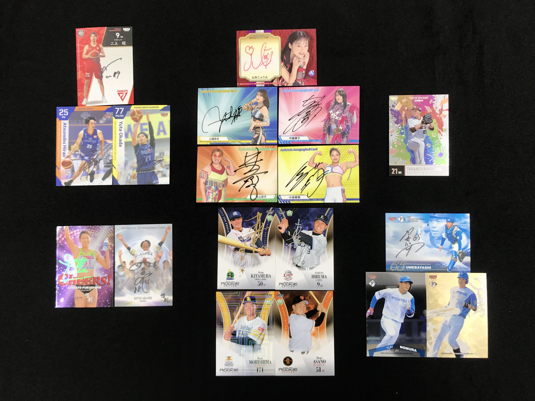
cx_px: 268
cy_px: 200
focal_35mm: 28
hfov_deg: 63.4
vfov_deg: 49.7
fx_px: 433
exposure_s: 1/50
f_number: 1.8
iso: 32
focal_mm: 3.99
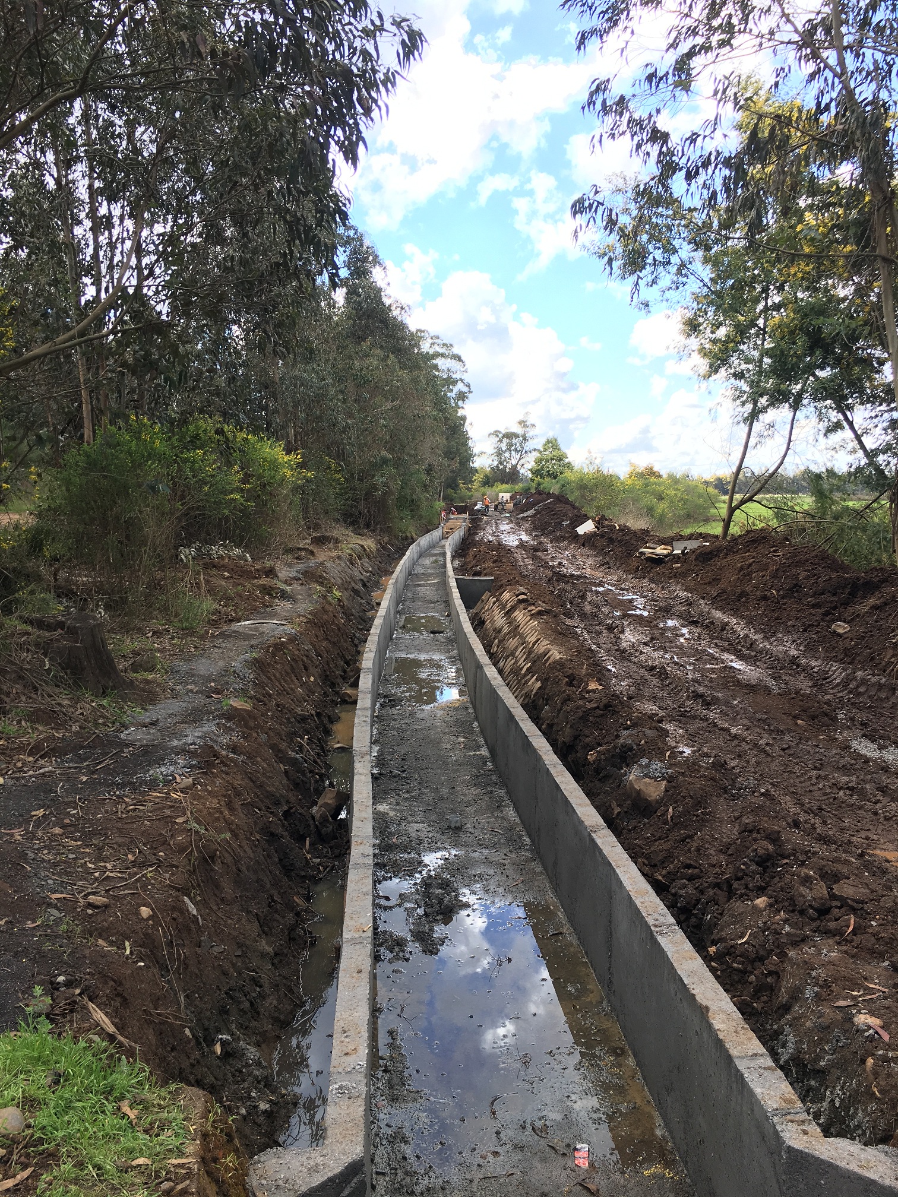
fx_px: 1003
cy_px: 598
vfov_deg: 61.7
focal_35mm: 29
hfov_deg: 48.2
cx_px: 449
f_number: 2.2
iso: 25
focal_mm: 4.15
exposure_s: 1/209
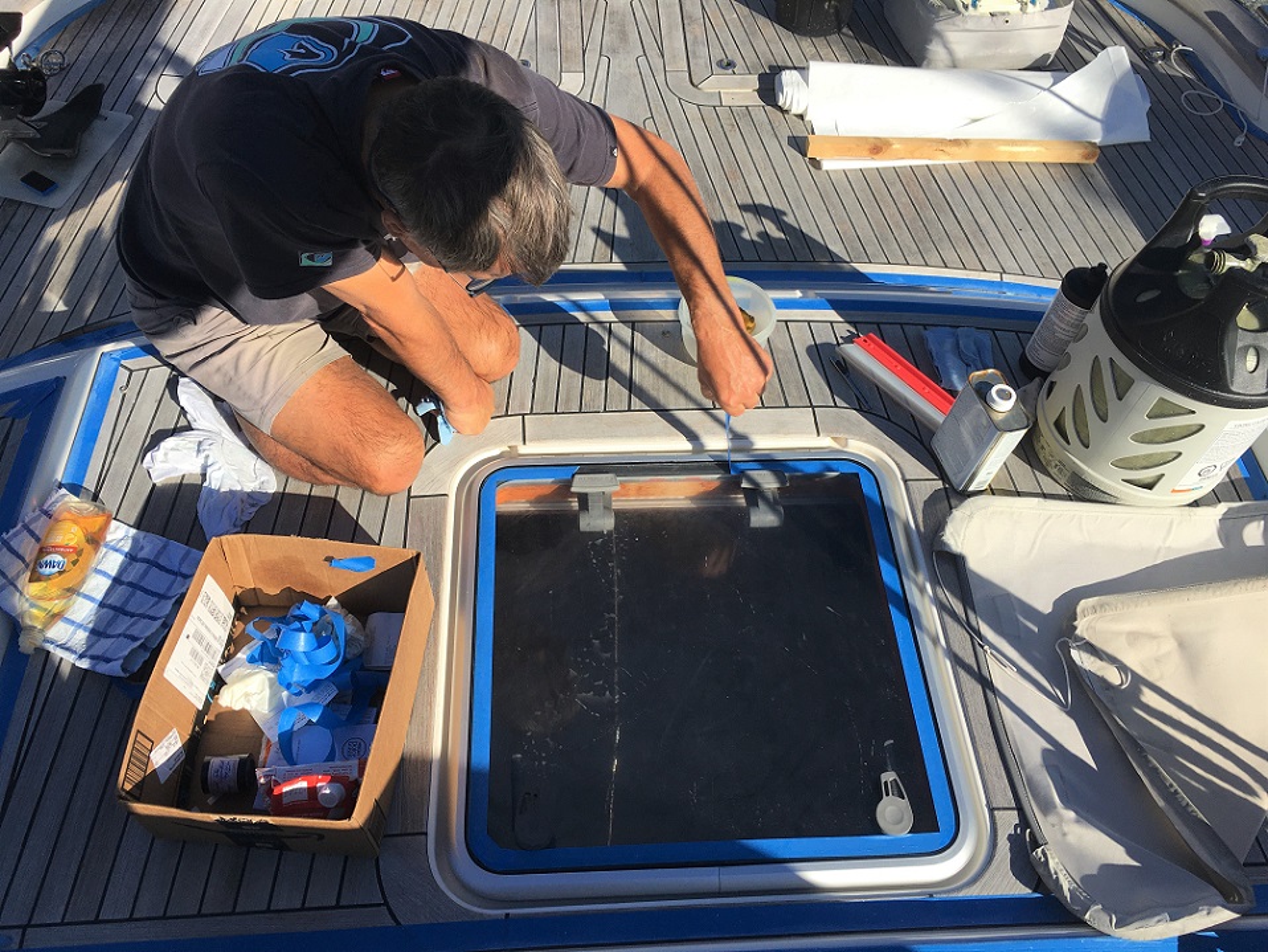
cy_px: 476
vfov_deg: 48.2
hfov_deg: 61.6
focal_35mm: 29
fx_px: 1063
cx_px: 634
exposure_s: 1/1923
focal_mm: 4.15
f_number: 2.2
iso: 25
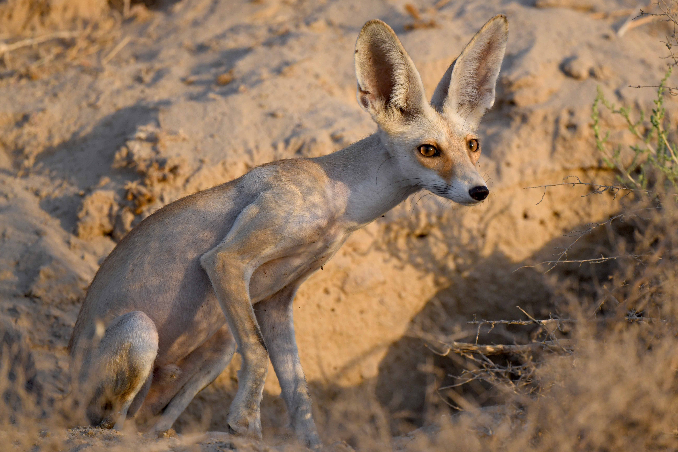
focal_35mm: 500
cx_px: 339
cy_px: 226
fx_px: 9416
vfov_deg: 2.7
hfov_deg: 4.1
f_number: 5.6
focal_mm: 500
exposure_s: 1/2000
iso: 1000
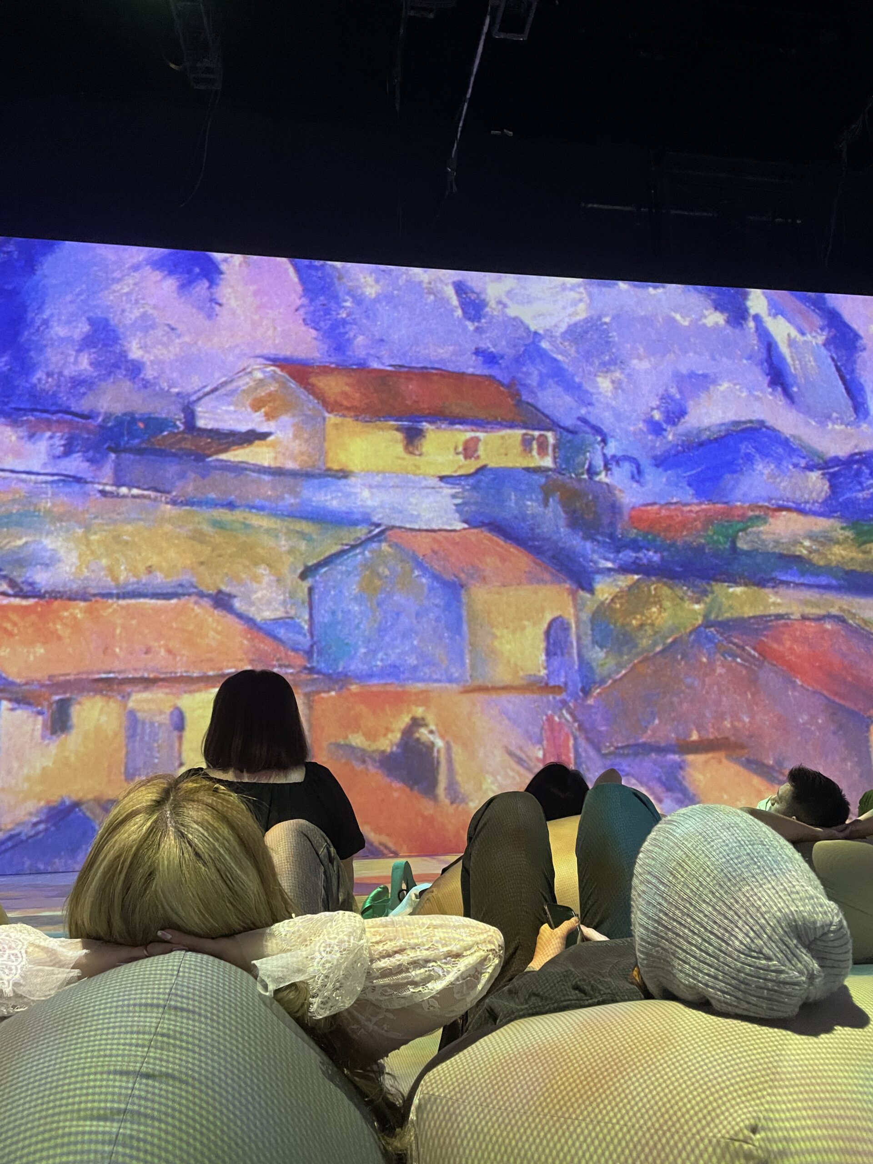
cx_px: 436
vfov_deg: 67.3
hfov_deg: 53.1
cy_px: 582
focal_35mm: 26
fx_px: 874
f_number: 1.6
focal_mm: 4.2
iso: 500
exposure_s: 1/30
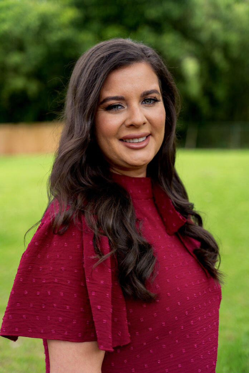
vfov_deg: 34.5
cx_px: 124
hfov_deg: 23.4
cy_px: 186
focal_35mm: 58
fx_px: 601
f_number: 2.8
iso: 100
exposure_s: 1/320
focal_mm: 58
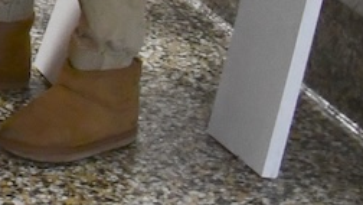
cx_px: -990
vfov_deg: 4.2
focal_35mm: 271
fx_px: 2610
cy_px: -589
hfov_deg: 6.6
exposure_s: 1/125
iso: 2000
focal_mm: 23
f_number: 3.8
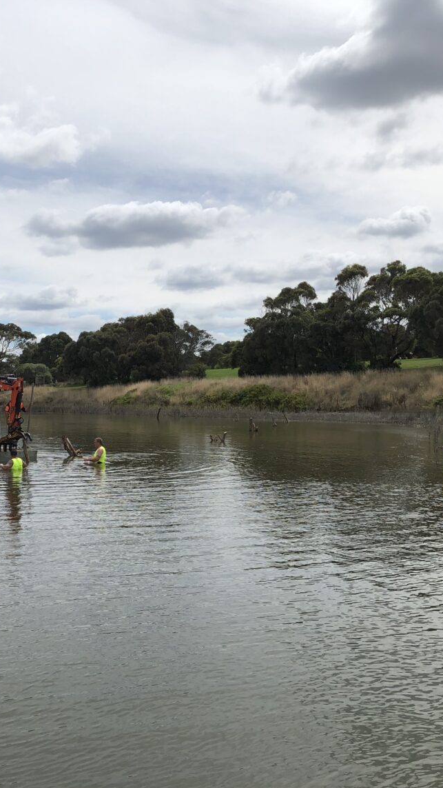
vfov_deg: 49.4
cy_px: 396
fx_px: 856
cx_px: 123
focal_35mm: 41
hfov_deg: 28.7
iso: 20
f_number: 1.8
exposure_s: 1/2825
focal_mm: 3.99
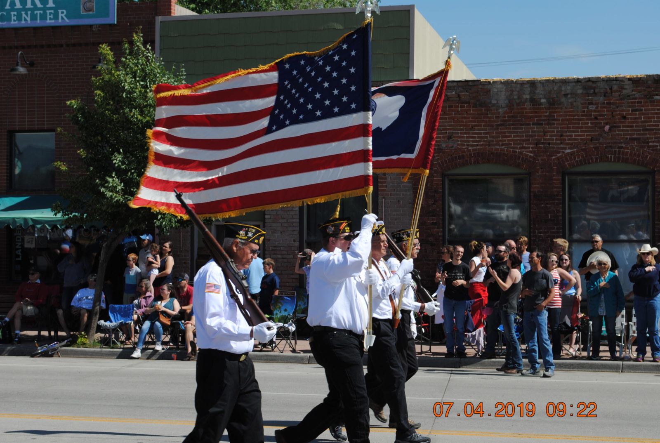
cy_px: 222
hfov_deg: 24.6
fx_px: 1516
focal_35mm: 82
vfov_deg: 16.6
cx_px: 330
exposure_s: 1/250
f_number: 8
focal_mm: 55
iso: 100
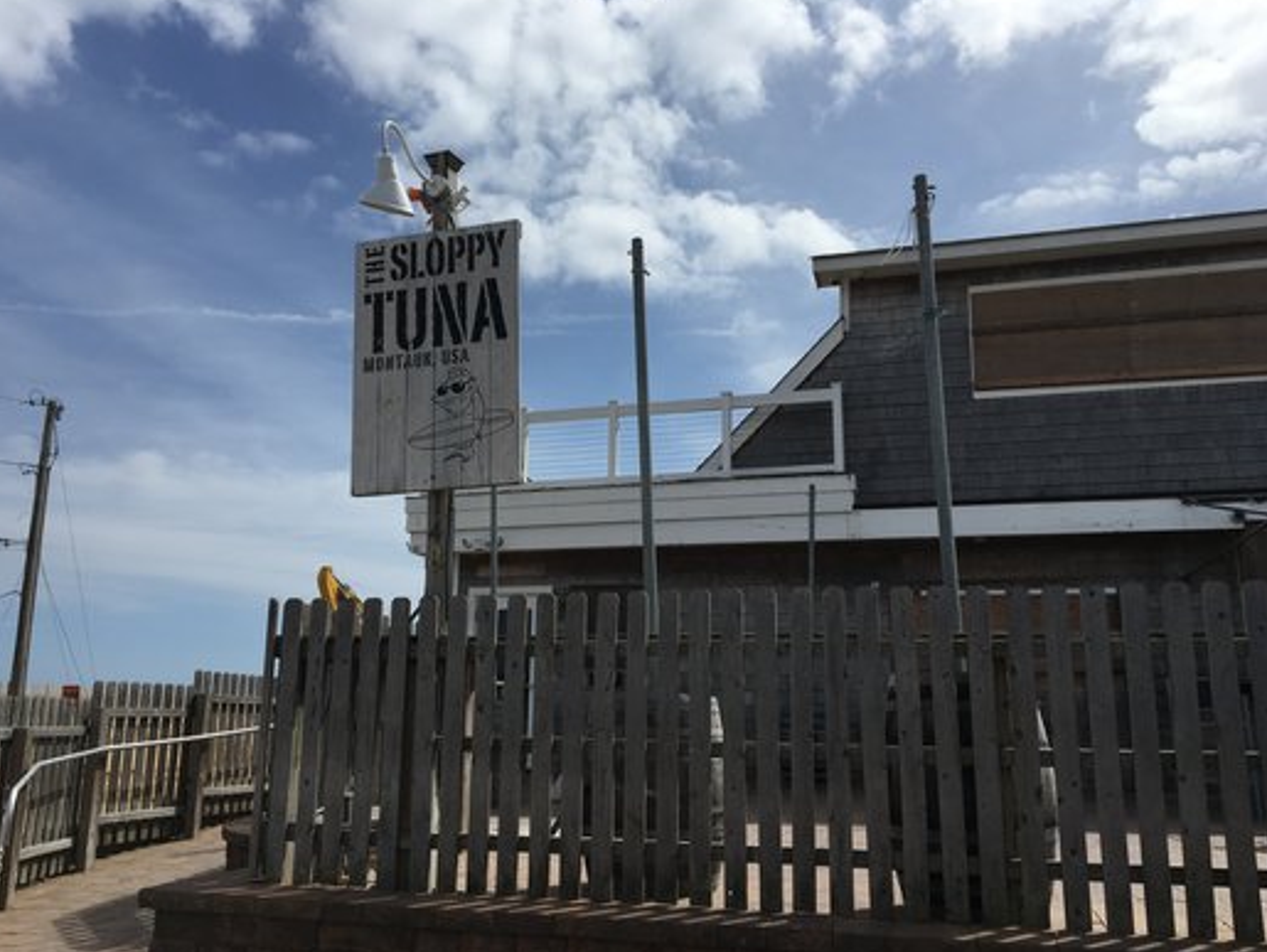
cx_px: 634
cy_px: 475
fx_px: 1099
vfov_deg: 46.8
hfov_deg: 59.9
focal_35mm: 30
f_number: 2.2
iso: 25
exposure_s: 1/3344
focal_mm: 4.15
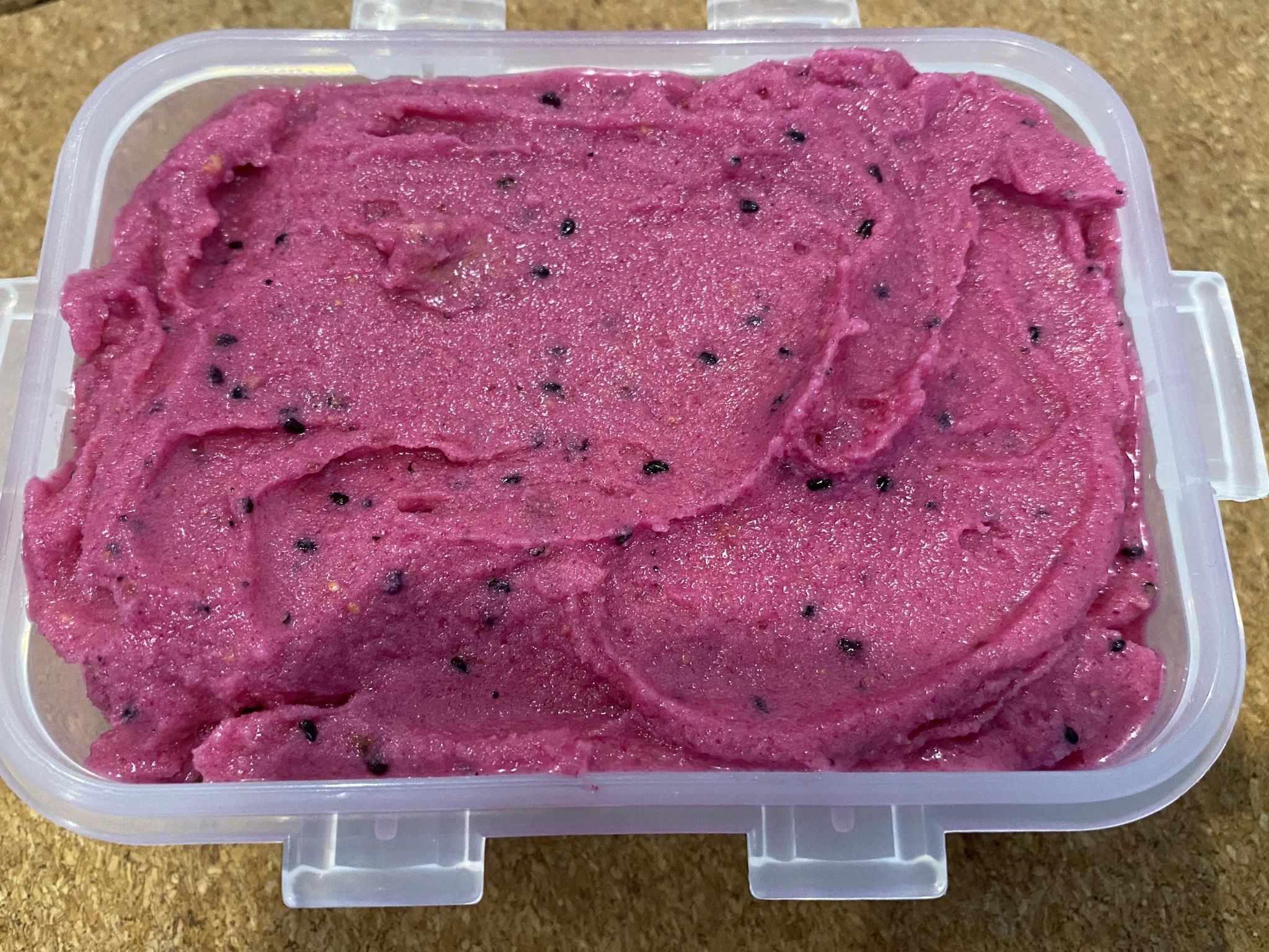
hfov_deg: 67.3
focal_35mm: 26
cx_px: 634
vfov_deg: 53.1
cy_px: 476
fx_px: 953
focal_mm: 4.25
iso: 320
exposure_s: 1/60
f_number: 1.8
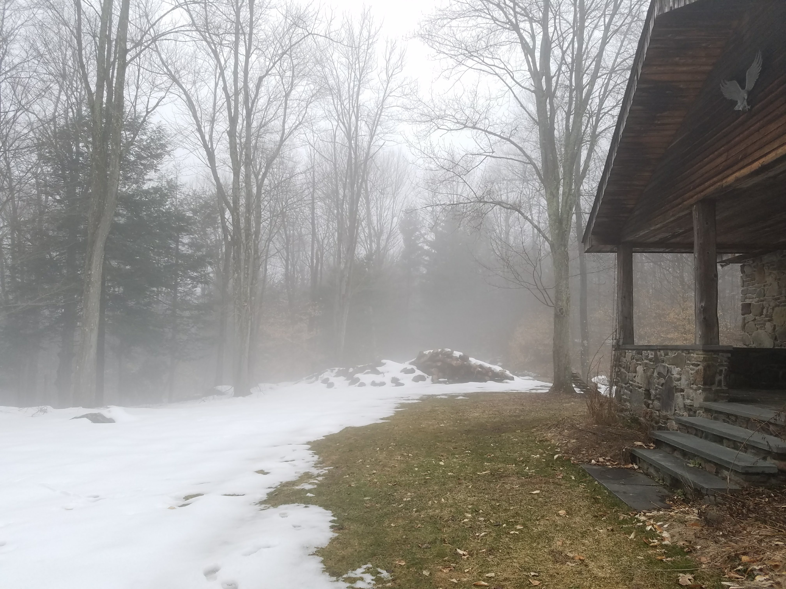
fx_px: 590
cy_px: 294
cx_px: 393
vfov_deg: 53.1
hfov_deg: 67.3
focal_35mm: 26
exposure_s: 1/120
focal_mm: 4.2
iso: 64
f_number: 1.7
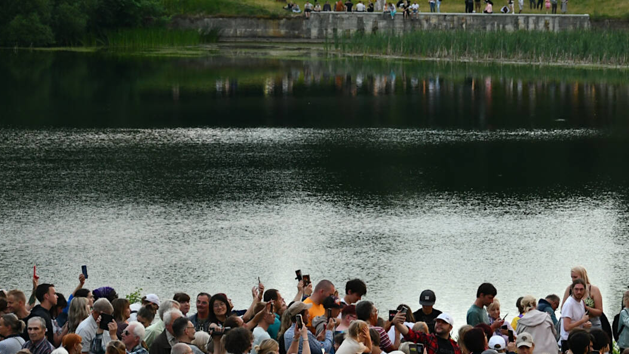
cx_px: 574
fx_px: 2952
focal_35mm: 177
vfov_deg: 6.9
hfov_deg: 12.1
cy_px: 212
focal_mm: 58
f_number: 5
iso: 640
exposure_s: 1/250
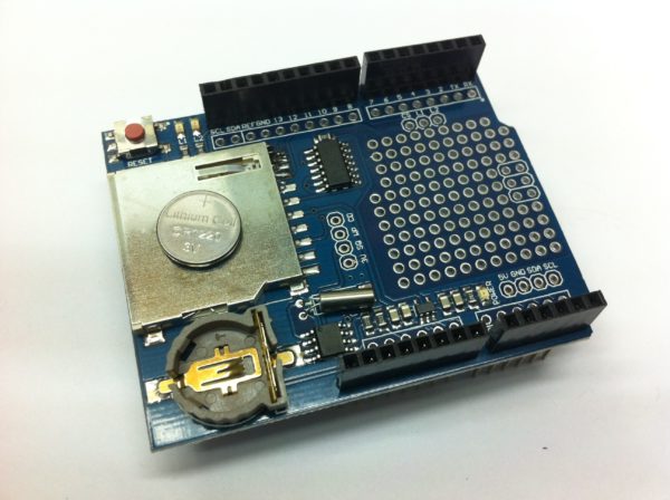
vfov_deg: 40.6
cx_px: 335
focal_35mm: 35
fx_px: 676
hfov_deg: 52.7
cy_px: 250
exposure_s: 1/17
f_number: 2.8
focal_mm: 3.85
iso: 125
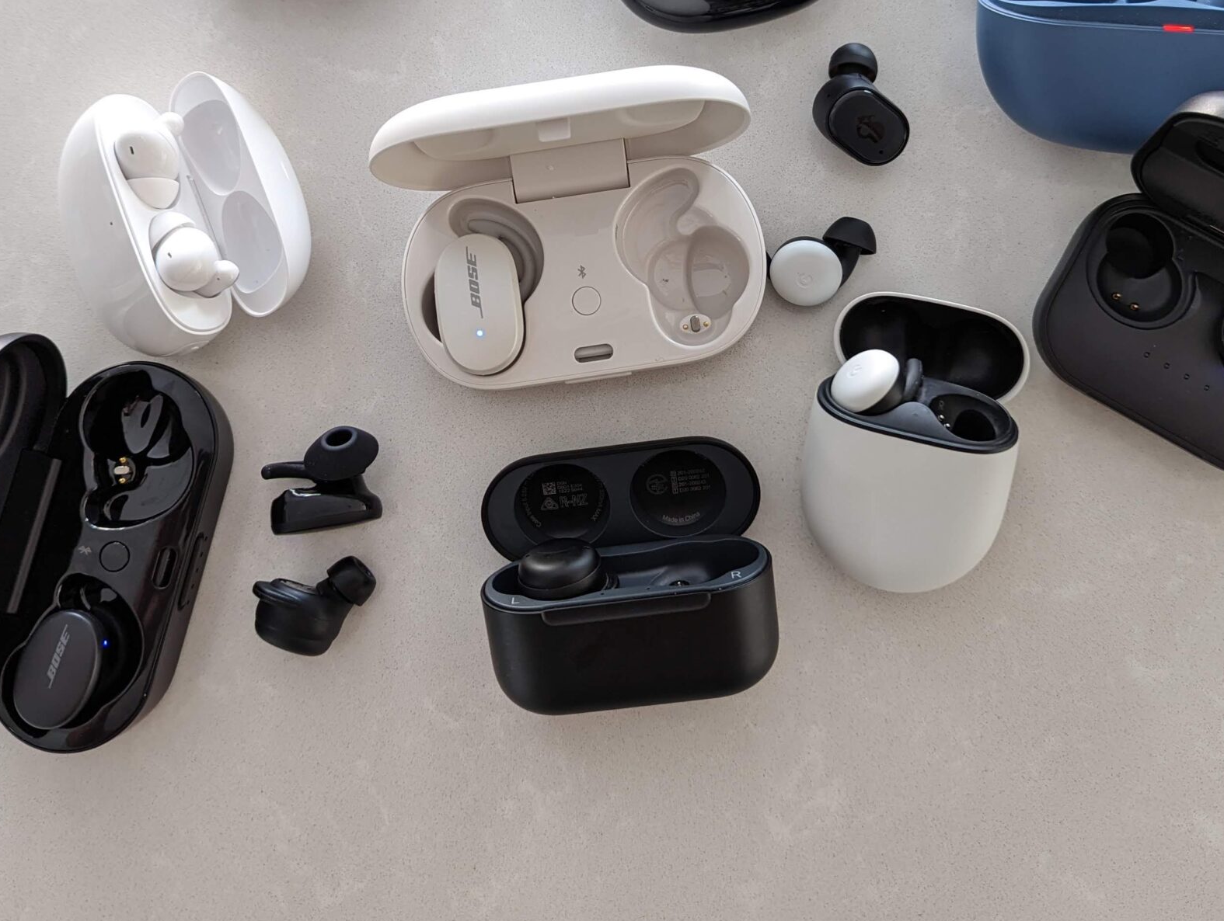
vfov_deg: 36.0
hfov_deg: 47.8
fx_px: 1381
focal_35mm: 39
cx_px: 626
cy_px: 226
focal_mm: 6.81
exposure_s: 1/23.8
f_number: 1.85
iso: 71
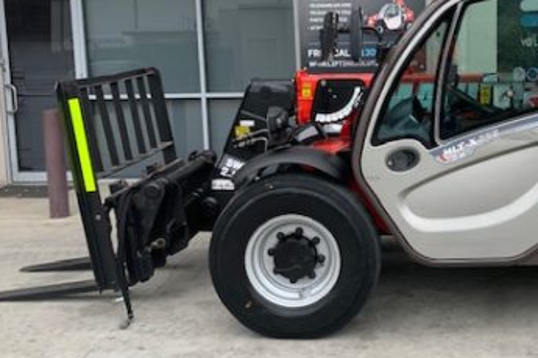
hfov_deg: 40.7
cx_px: 407
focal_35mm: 47
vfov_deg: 28.6
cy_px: 143
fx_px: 702
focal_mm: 4.25
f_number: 1.8
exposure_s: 1/222
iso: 25
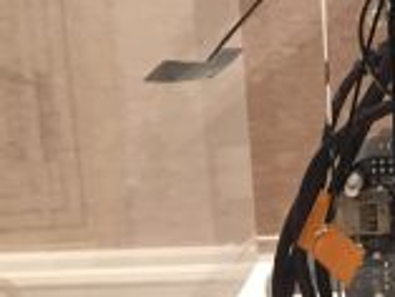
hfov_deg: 15.2
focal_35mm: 118
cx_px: 624
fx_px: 1348
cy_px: 38
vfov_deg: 12.5
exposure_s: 1/33
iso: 250
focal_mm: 4.15
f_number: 2.2
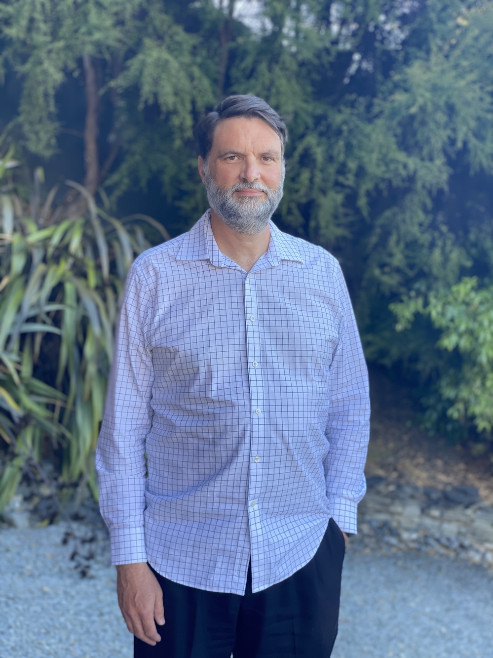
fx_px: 987
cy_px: 329
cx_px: 246
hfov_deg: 28.0
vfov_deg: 36.8
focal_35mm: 52
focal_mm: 6
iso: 40
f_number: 2
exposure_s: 1/122
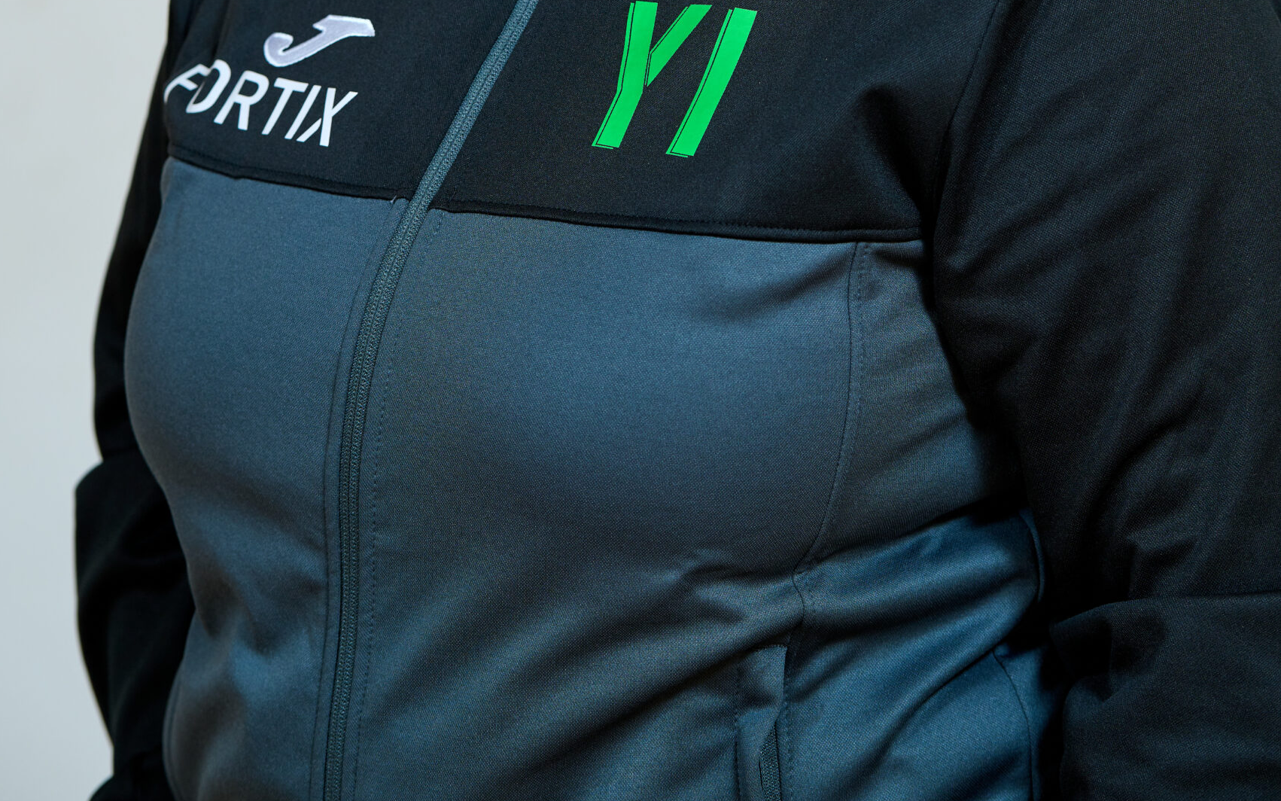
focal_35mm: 161
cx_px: 639
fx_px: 5621
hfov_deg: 13.0
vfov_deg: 8.1
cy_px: -120
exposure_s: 1/125
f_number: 5
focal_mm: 105
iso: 200
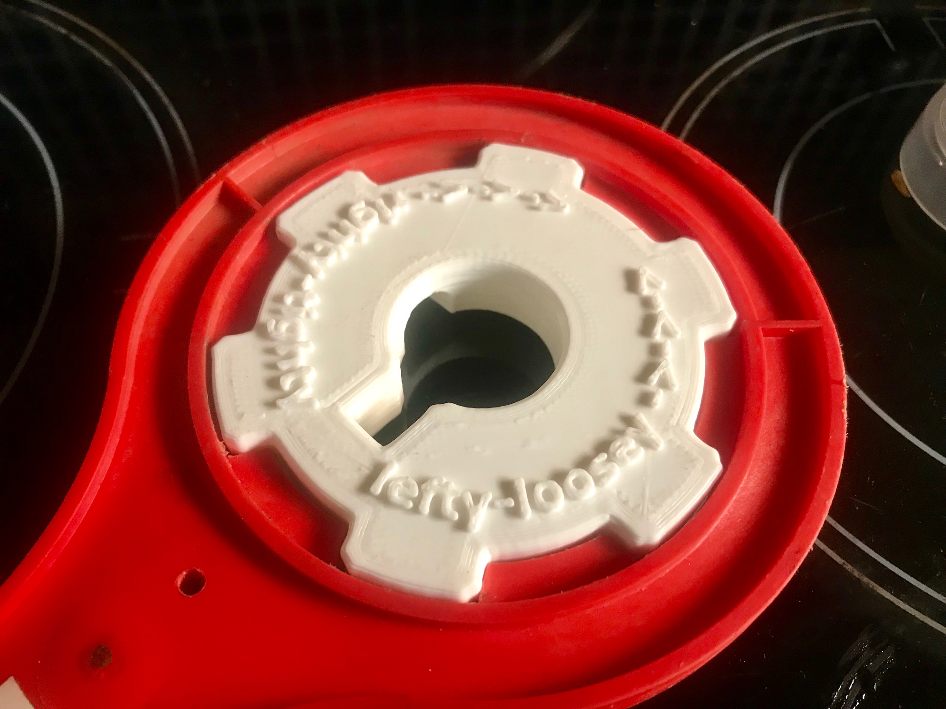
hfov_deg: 63.4
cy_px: 354
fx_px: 765
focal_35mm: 28
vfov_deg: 49.7
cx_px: 473
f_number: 1.8
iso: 50
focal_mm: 3.99
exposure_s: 1/17
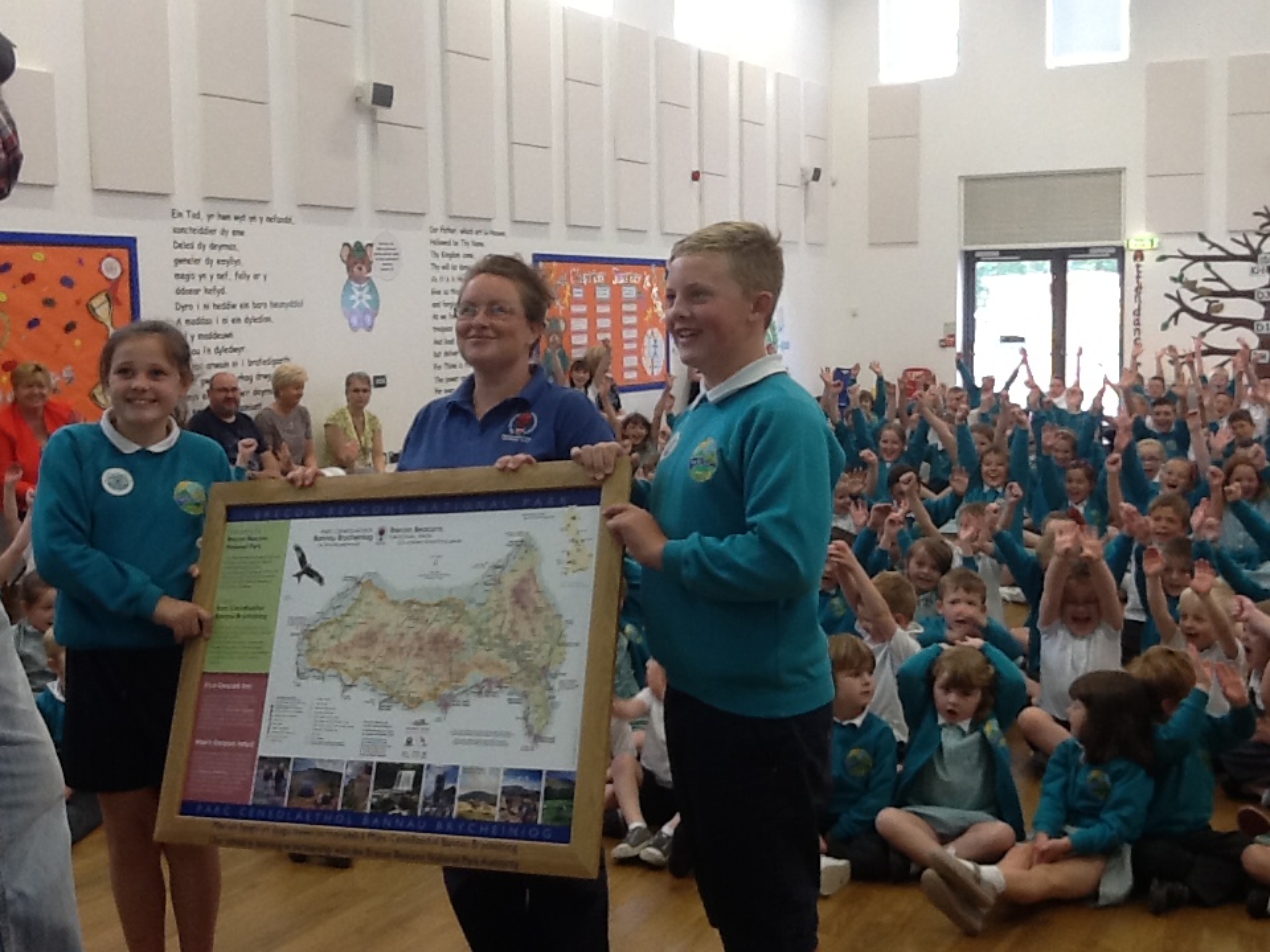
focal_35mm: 44
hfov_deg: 42.9
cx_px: 635
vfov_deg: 32.9
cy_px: 476
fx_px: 1614
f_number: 2.4
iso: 50
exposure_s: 1/30
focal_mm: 2.03
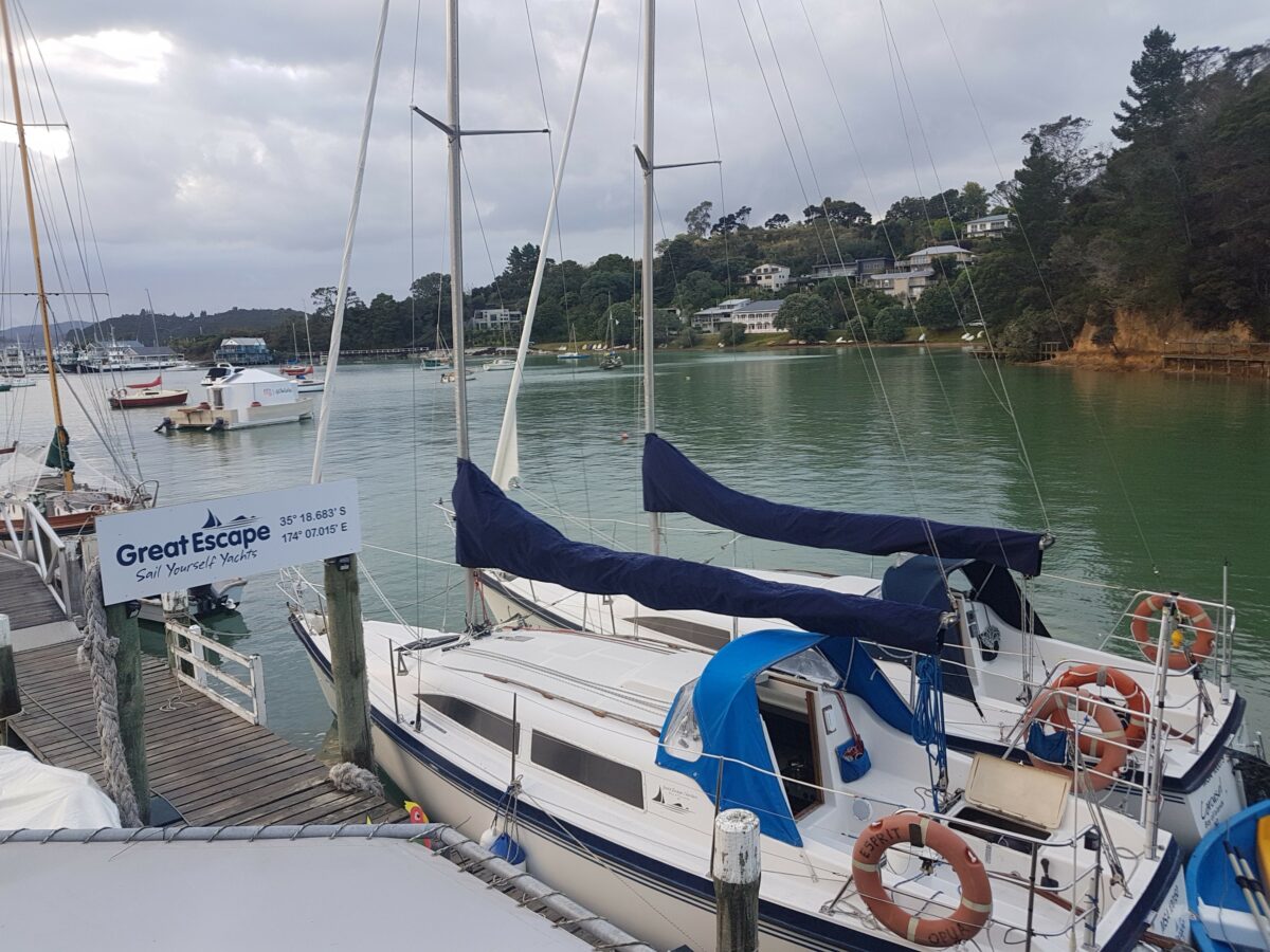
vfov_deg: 53.1
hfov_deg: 67.3
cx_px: 635
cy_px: 476
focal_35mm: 26
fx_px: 954
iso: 40
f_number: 1.7
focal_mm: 4.2
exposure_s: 1/146
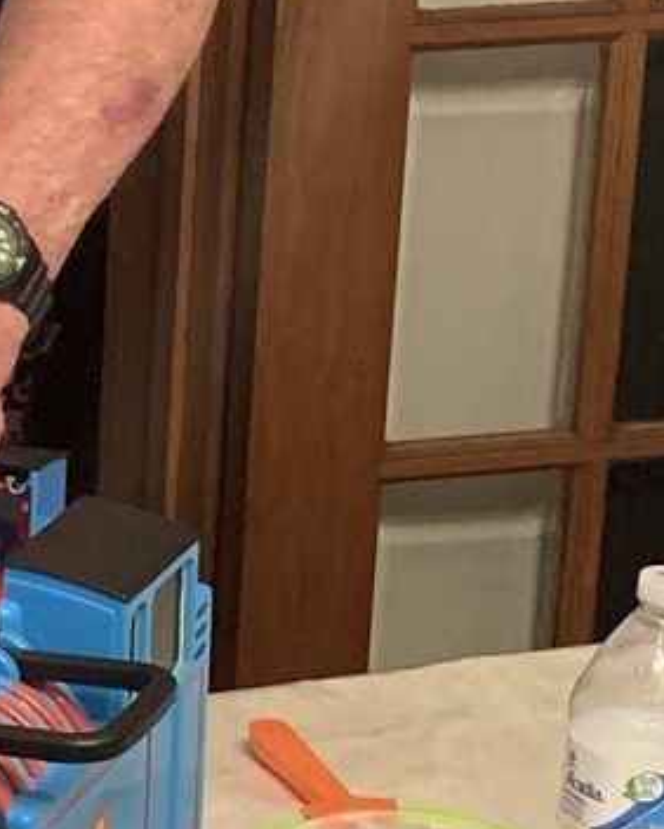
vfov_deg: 13.4
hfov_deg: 9.9
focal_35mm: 144
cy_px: 365
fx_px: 3534
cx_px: -711
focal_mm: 4.25
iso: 400
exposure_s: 1/40
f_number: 1.8
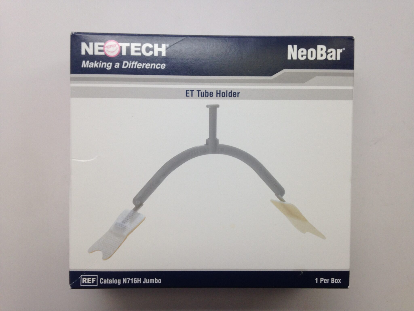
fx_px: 395
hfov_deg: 55.4
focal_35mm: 33
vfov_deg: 42.9
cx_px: 207
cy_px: 156
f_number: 2.4
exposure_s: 1/60
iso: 64
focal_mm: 4.12
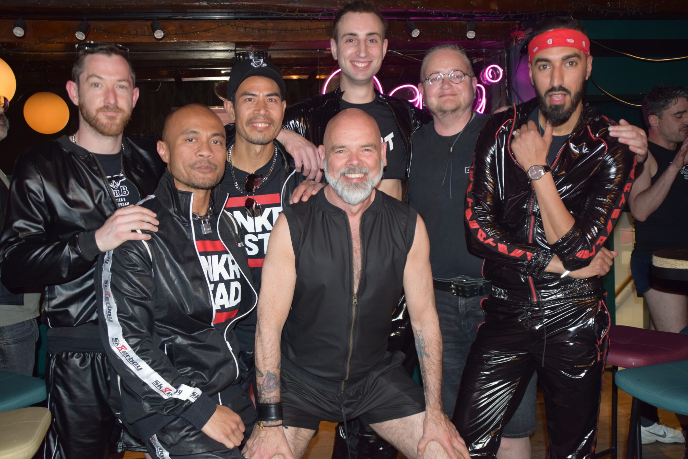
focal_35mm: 38
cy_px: 230
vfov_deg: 35.5
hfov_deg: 51.3
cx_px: 344
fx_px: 717
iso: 800
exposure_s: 1/60
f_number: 3.8
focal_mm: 25
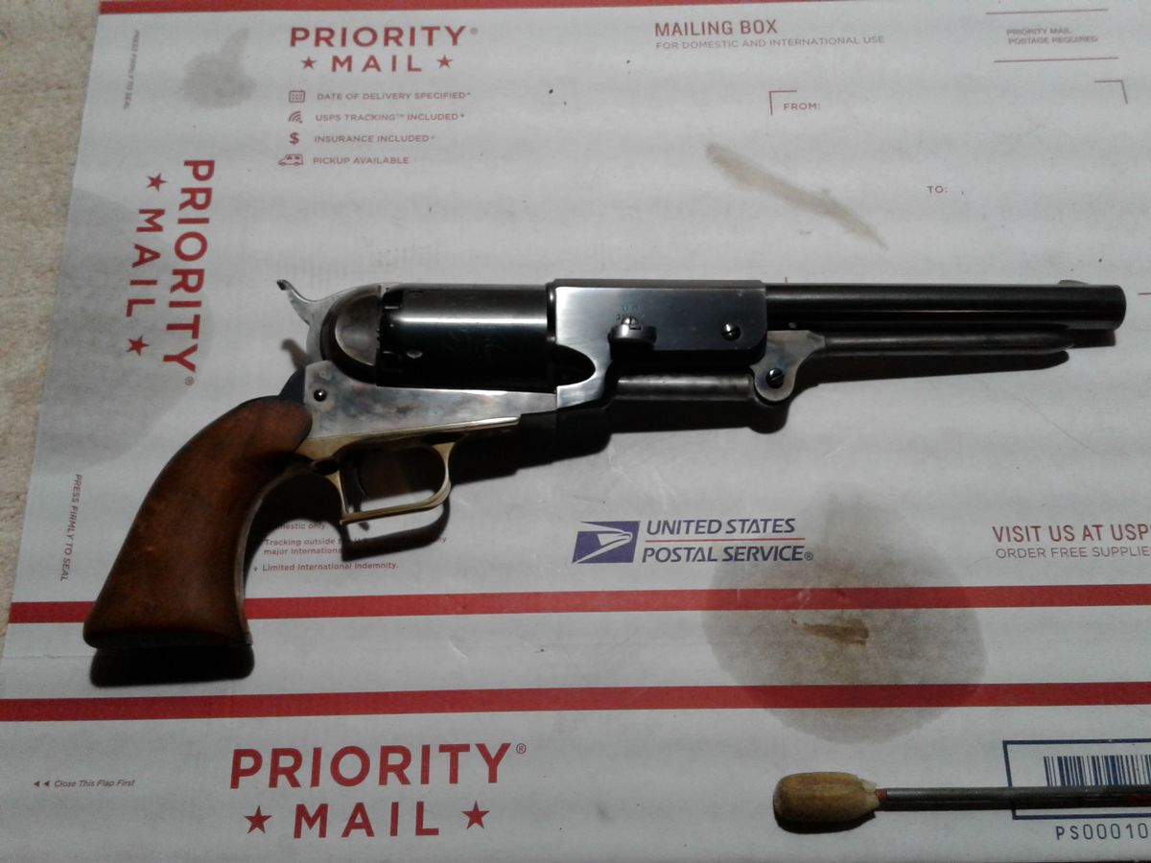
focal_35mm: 33
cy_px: 432
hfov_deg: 55.4
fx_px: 1097
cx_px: 576
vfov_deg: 42.9
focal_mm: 3.3
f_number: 2.2
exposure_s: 1/50
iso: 50
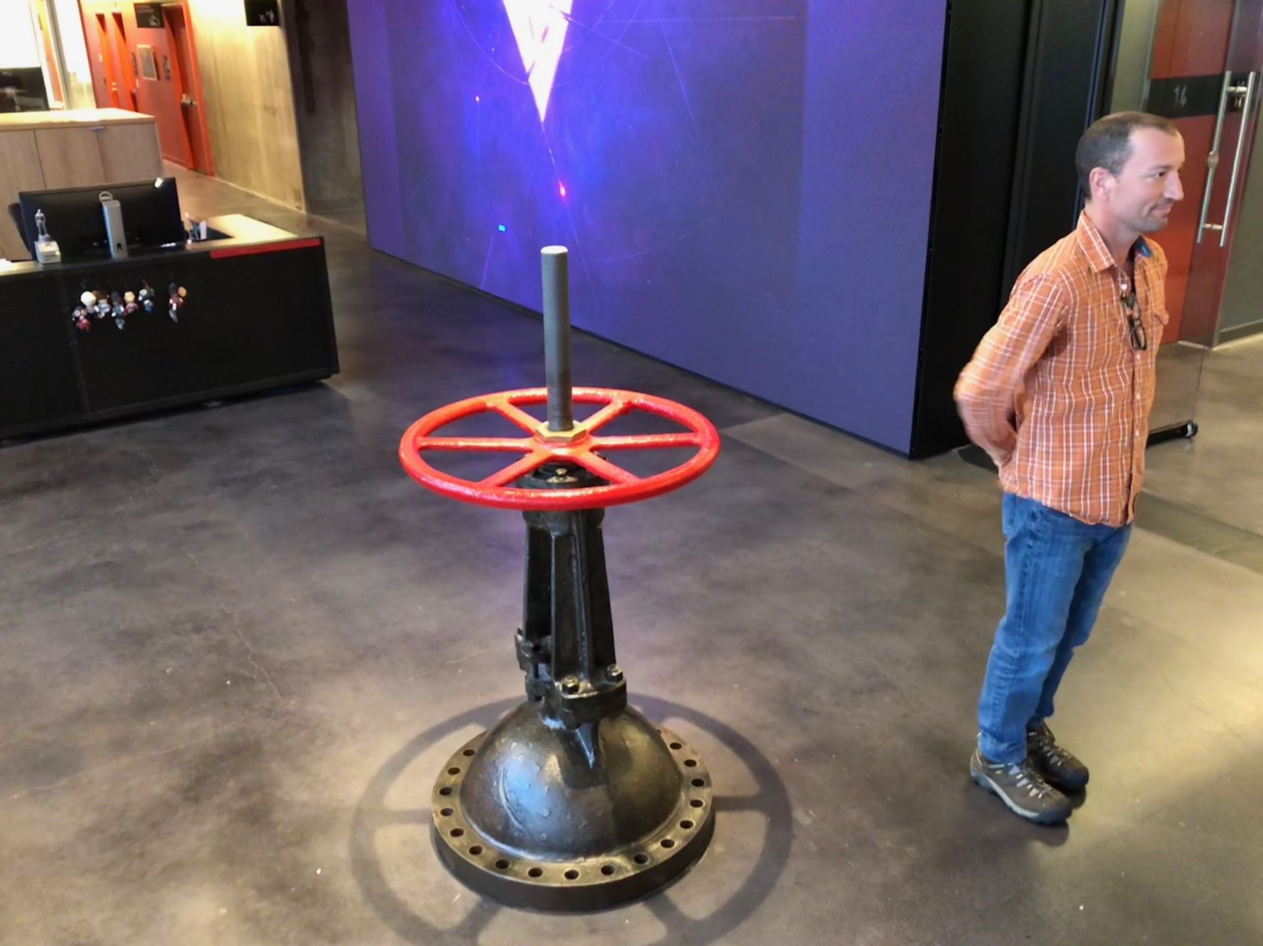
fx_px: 1021
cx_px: 632
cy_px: 473
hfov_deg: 63.5
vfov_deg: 49.7
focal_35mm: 28
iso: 100
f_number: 1.8
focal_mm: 3.99
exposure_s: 1/7
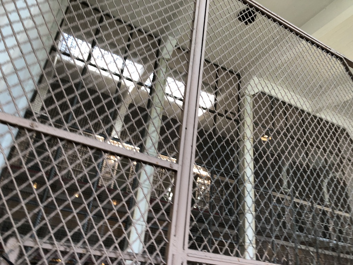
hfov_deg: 63.4
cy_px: 132
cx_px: 176
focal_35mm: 28
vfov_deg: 49.7
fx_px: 286
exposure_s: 1/31
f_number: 1.8
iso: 32
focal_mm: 4
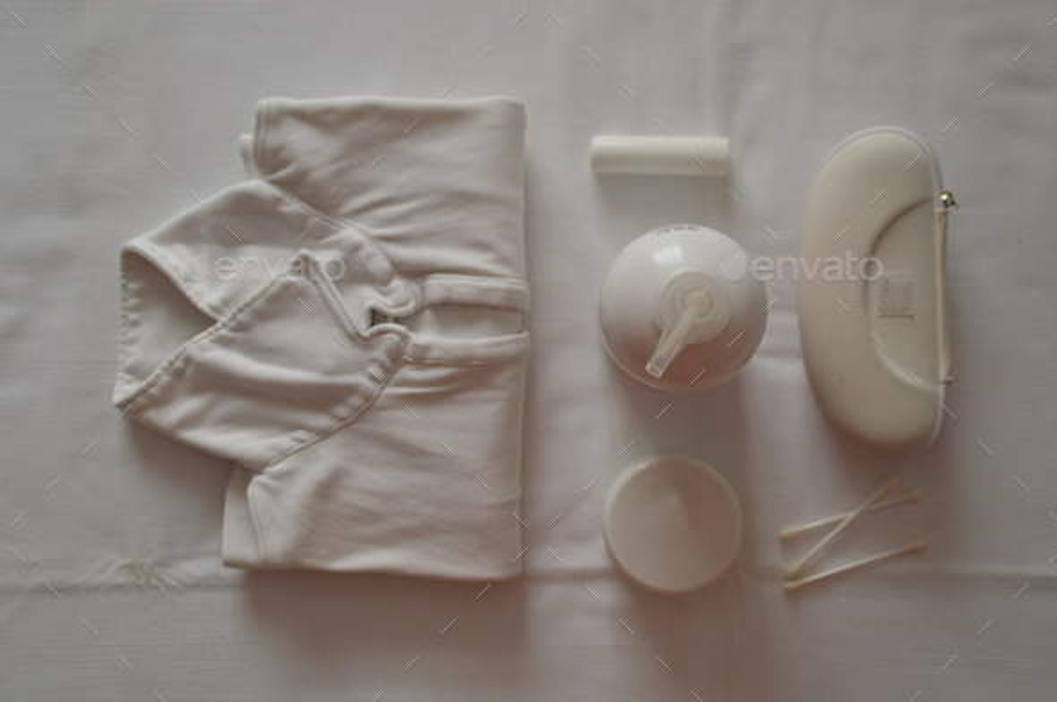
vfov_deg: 28.0
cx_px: 528
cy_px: 351
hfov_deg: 41.2
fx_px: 1408
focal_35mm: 48
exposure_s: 1/80
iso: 400
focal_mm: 32
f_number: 4.5
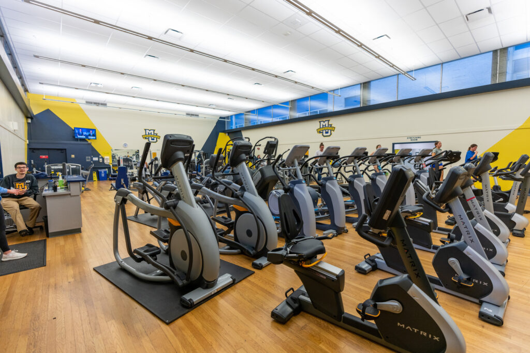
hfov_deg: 96.8
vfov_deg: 73.7
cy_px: 176
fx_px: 235
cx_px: 265
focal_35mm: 16
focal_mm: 16
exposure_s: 1/125
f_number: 2.8
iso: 320
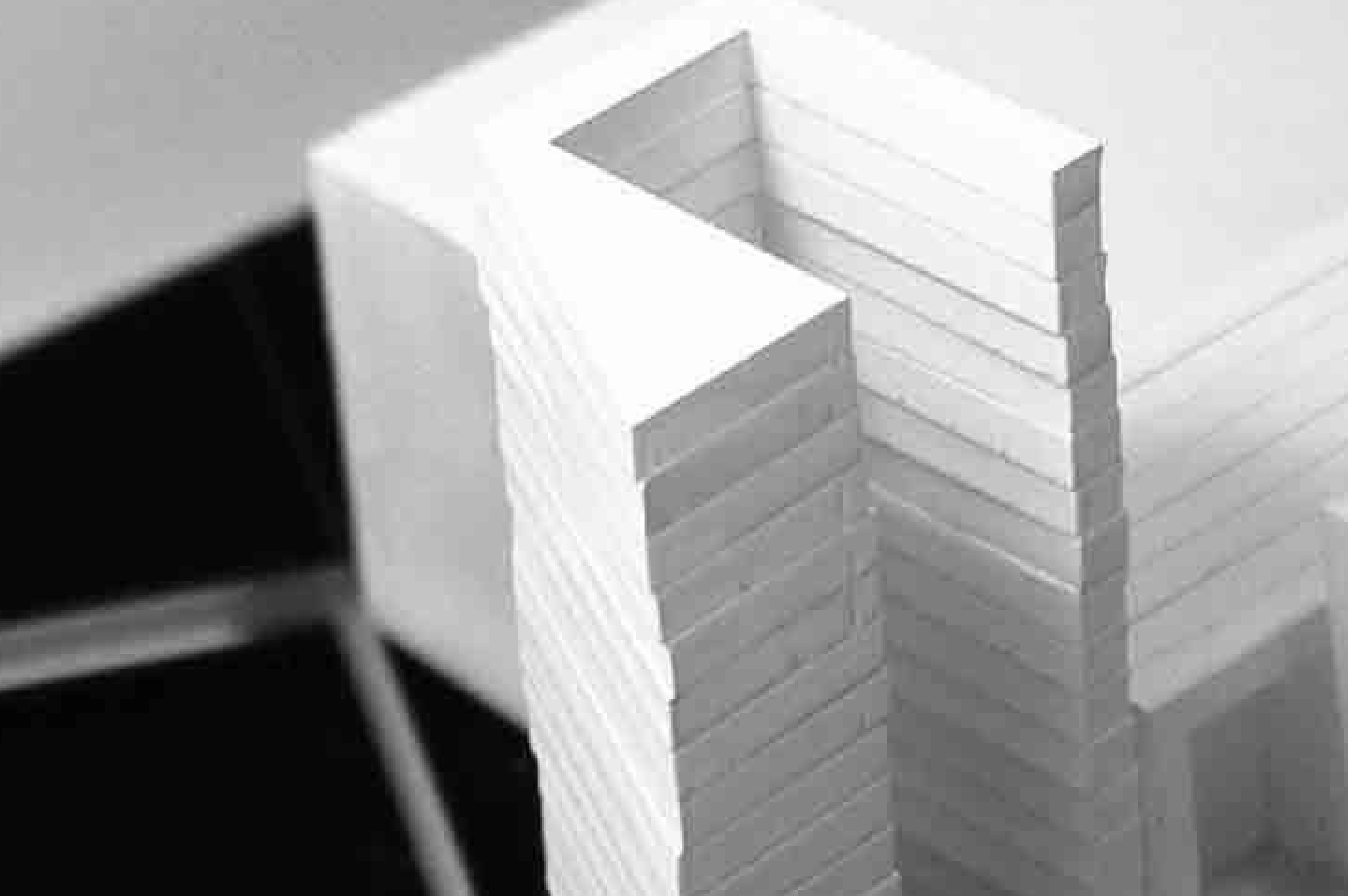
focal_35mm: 210
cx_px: 1300
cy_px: 212
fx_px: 7856
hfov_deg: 9.7
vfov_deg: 6.5
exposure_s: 1/25
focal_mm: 34
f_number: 3.2
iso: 200
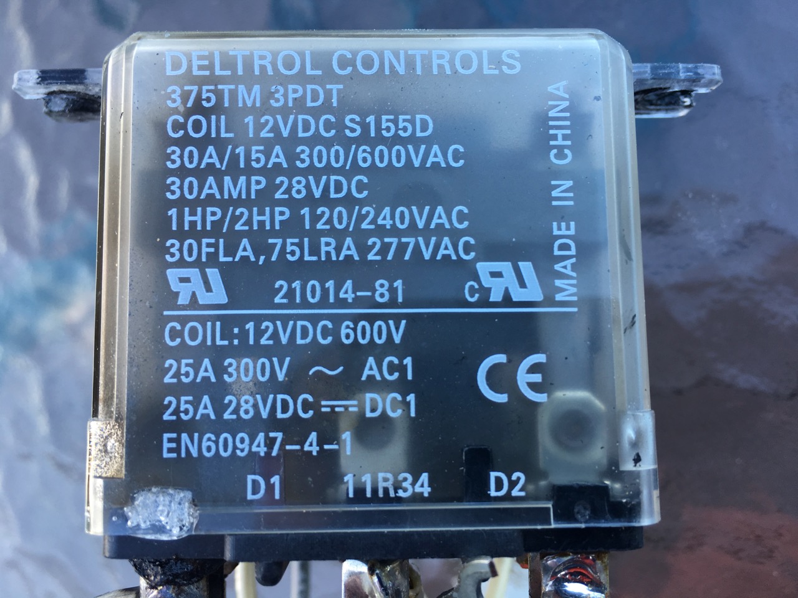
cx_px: 399
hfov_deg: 61.7
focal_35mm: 29
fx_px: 669
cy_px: 299
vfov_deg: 48.2
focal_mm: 4.15
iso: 25
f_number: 2.2
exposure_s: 1/60
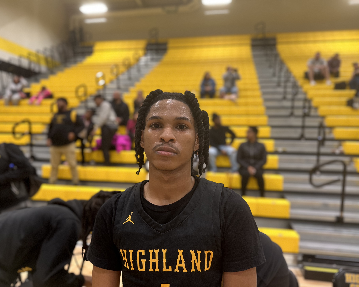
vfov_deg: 54.9
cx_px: 174
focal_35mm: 26
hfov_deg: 66.0
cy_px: 146
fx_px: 276
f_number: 1.78
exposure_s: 1/103
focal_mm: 6.86
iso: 250
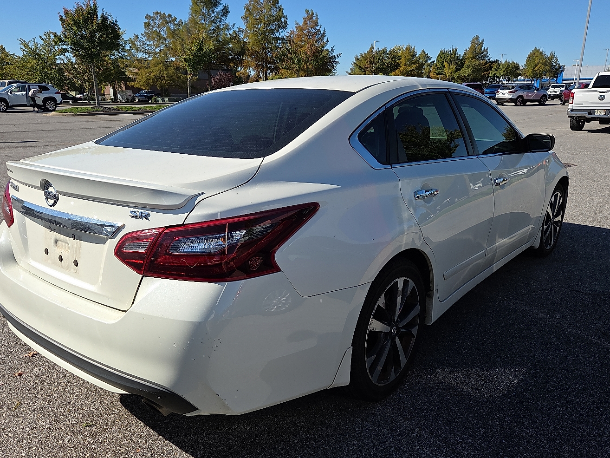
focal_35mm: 28
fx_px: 494
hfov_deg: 63.4
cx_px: 303
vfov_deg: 49.7
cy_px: 243
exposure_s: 1/10000
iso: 77
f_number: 1.8
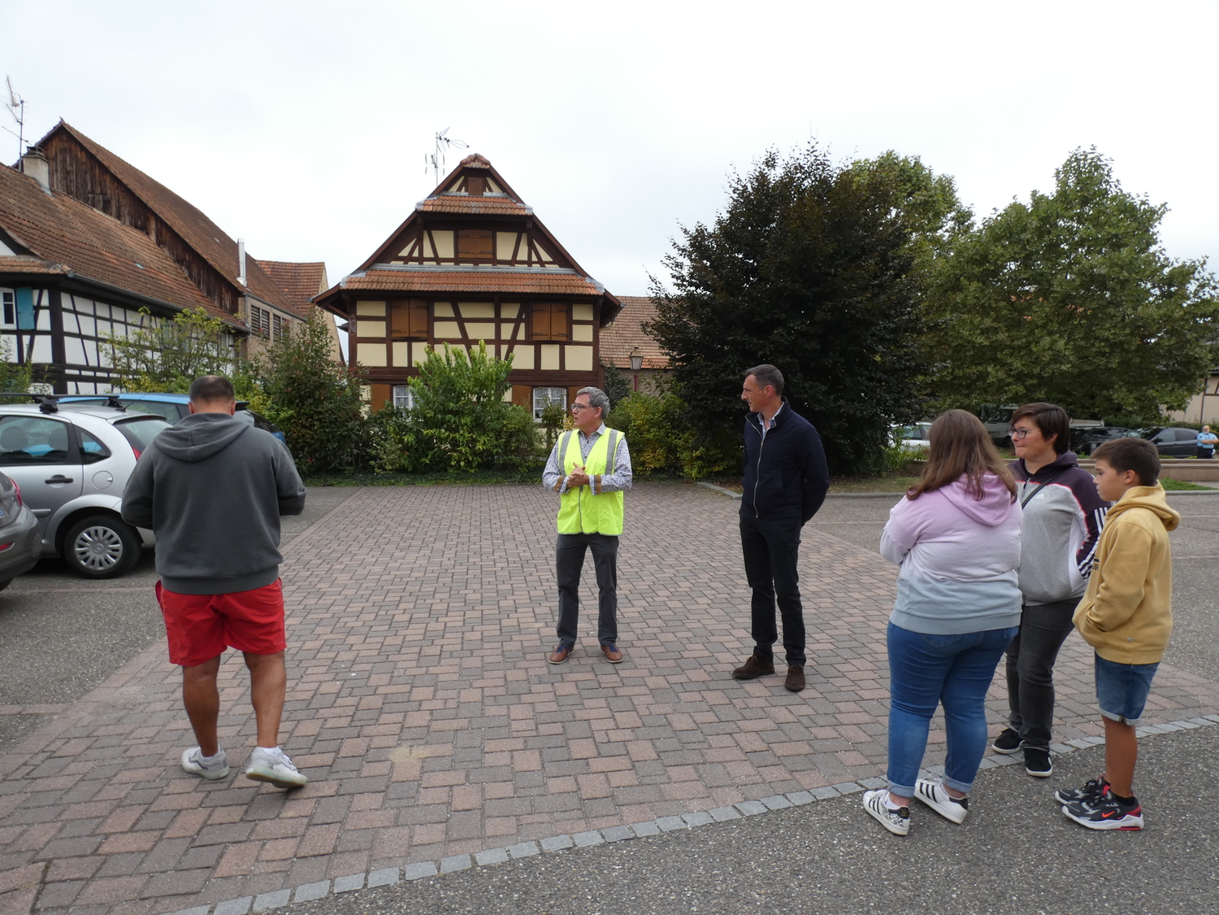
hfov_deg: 81.7
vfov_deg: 66.0
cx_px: 610
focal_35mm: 20
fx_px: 704
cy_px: 458
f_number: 3.5
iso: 80
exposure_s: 1/320
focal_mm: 3.6
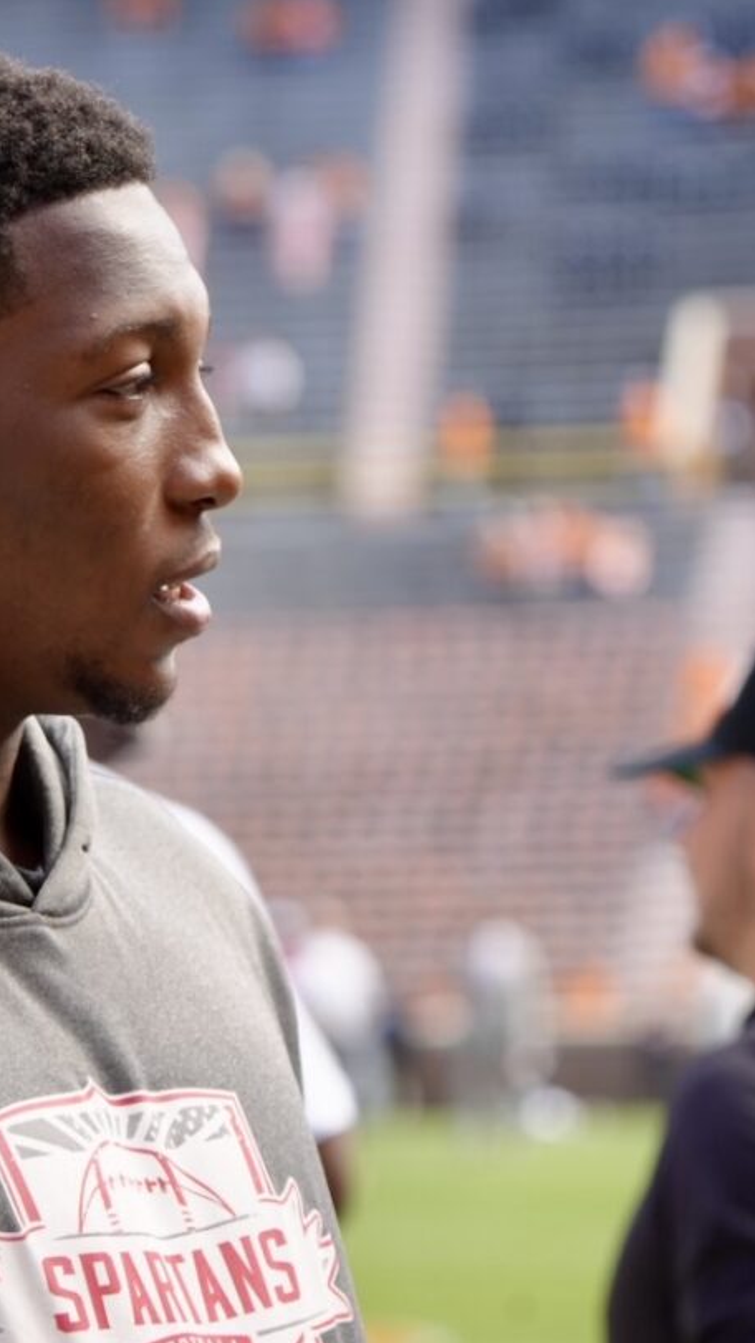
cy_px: 766
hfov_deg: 4.5
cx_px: 76
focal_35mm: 268
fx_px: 9541
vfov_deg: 8.0
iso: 250
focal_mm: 135
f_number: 5.6
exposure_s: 1/160
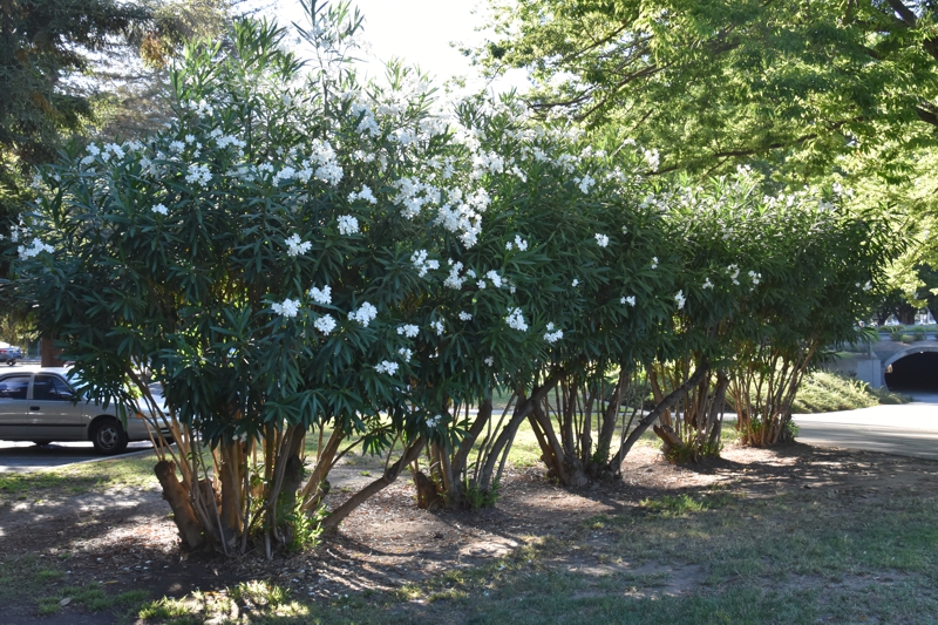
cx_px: 469
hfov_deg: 43.6
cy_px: 312
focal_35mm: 45
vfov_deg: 29.9
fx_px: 1172
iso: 800
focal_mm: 30
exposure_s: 1/200
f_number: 7.1
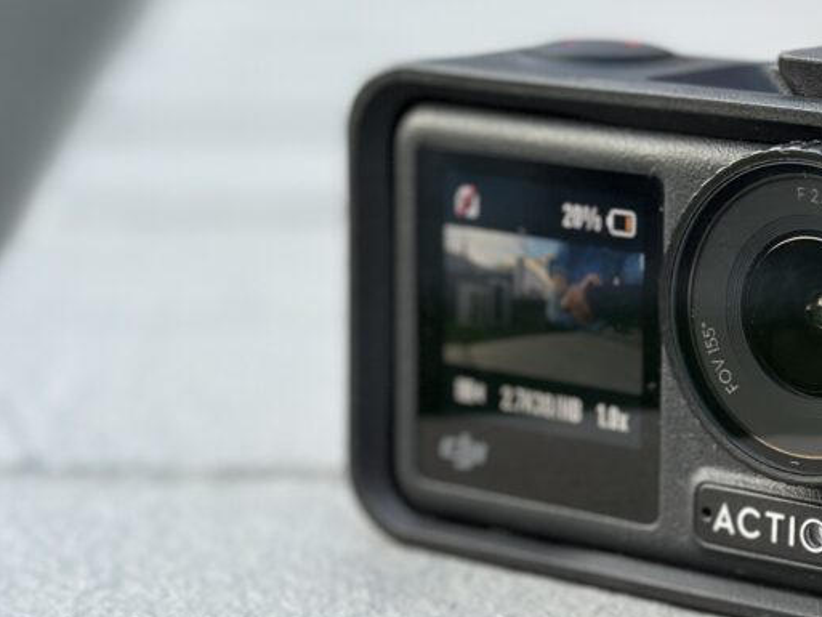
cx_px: 712
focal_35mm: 133
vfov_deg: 11.1
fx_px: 3159
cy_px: 441
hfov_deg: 14.7
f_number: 1.78
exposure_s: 1/302
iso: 80
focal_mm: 6.86
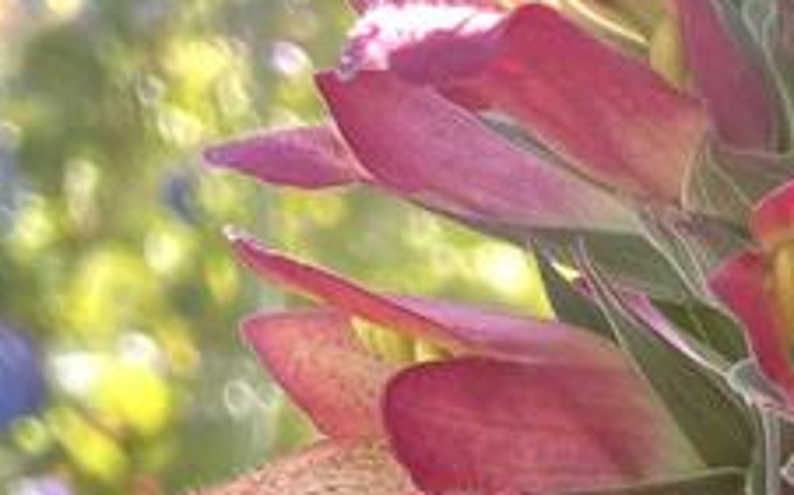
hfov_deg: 16.5
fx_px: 2639
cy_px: 983
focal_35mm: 122
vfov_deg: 10.0
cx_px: 899
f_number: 1.8
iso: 64
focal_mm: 4.25
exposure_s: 1/121
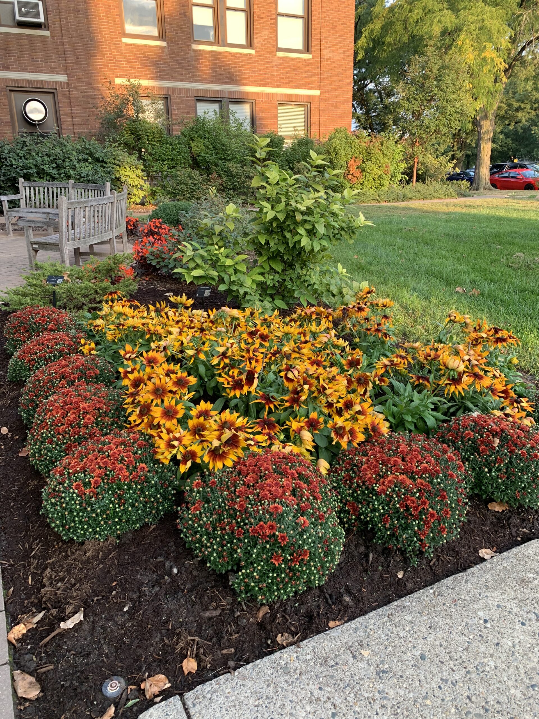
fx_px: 540
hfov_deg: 53.1
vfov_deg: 67.3
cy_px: 360
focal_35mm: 26
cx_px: 270
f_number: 1.8
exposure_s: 1/121
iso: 50
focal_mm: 4.25
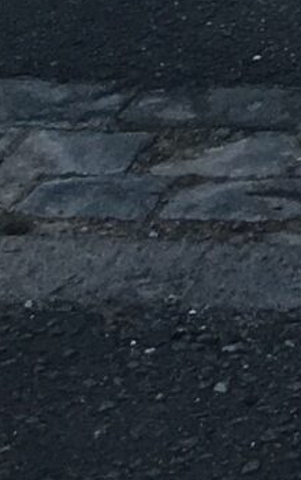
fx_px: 2934
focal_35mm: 224
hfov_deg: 5.4
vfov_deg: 7.9
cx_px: 1067
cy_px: -1004
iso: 25
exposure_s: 1/693
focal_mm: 4.15
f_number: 2.2
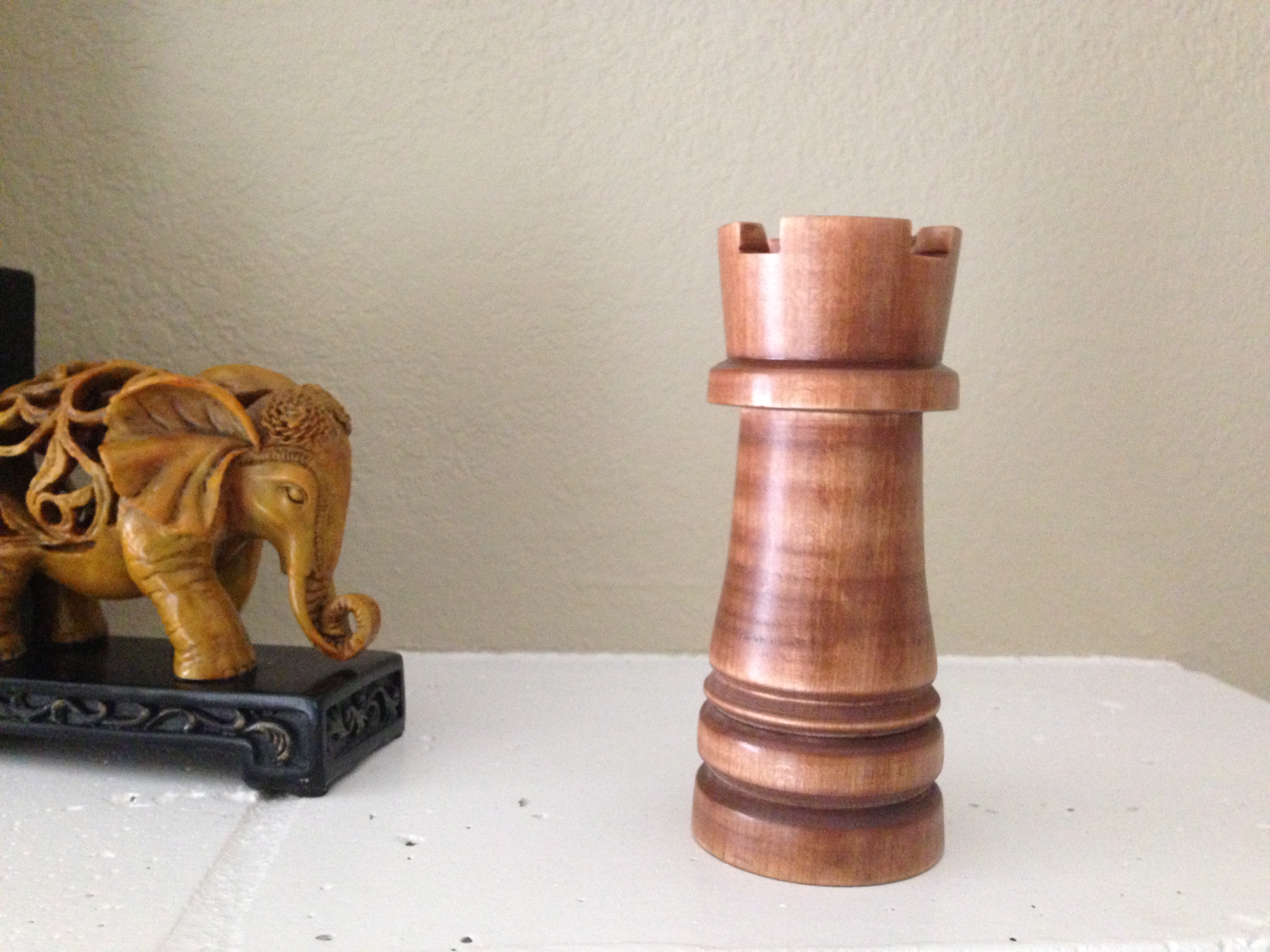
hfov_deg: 55.4
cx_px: 635
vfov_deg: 42.9
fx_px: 1211
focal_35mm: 33
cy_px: 476
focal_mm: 4.13
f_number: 2.4
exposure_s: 1/15
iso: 500
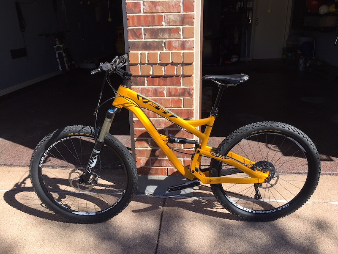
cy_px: 127
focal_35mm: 29
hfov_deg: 61.7
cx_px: 169
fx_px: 283
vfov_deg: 48.2
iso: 25
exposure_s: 1/905
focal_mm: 4.15
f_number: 2.2
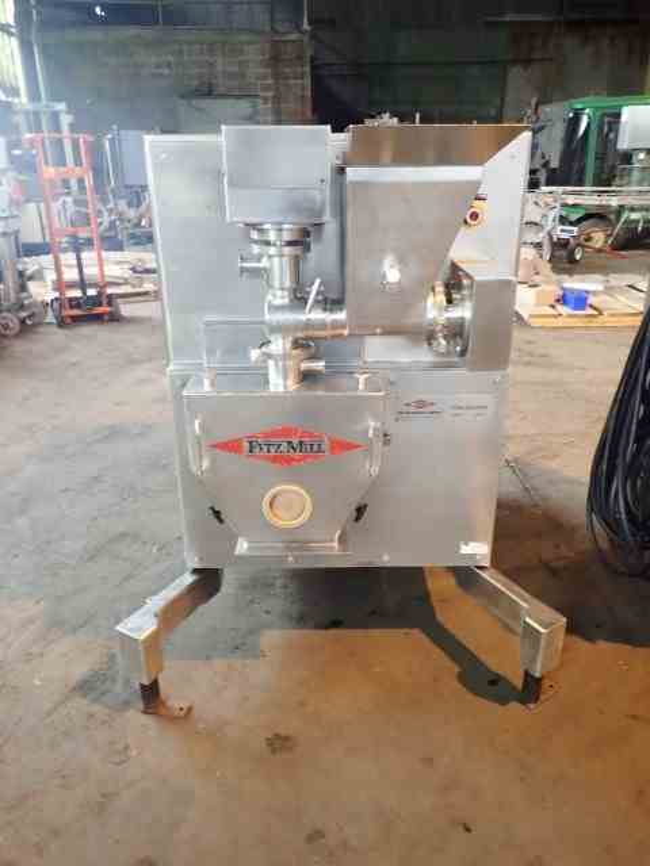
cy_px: 433
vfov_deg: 69.4
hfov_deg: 54.9
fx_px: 626
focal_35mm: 25
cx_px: 325
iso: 400
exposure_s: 1/30
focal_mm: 4.5
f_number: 2
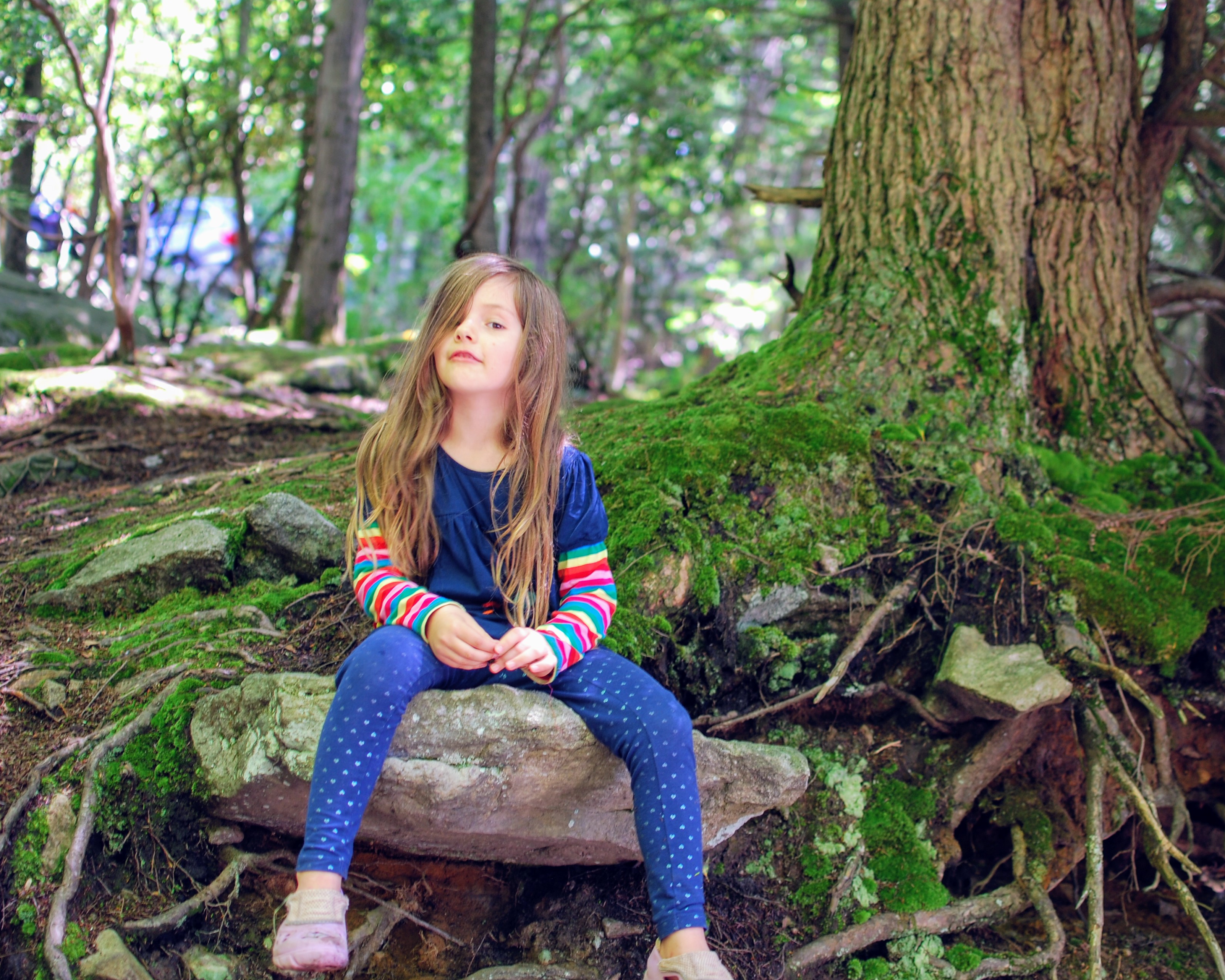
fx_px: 2159
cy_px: 492
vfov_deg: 25.6
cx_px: 638
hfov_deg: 31.7
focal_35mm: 60
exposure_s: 1/40
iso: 100
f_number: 2.2
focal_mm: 35
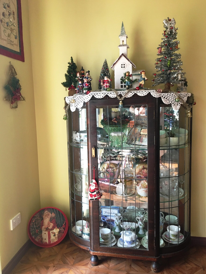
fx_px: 230
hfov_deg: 48.2
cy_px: 137
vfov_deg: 61.7
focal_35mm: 29
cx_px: 103
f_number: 2.2
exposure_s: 1/33
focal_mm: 4.15
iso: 200
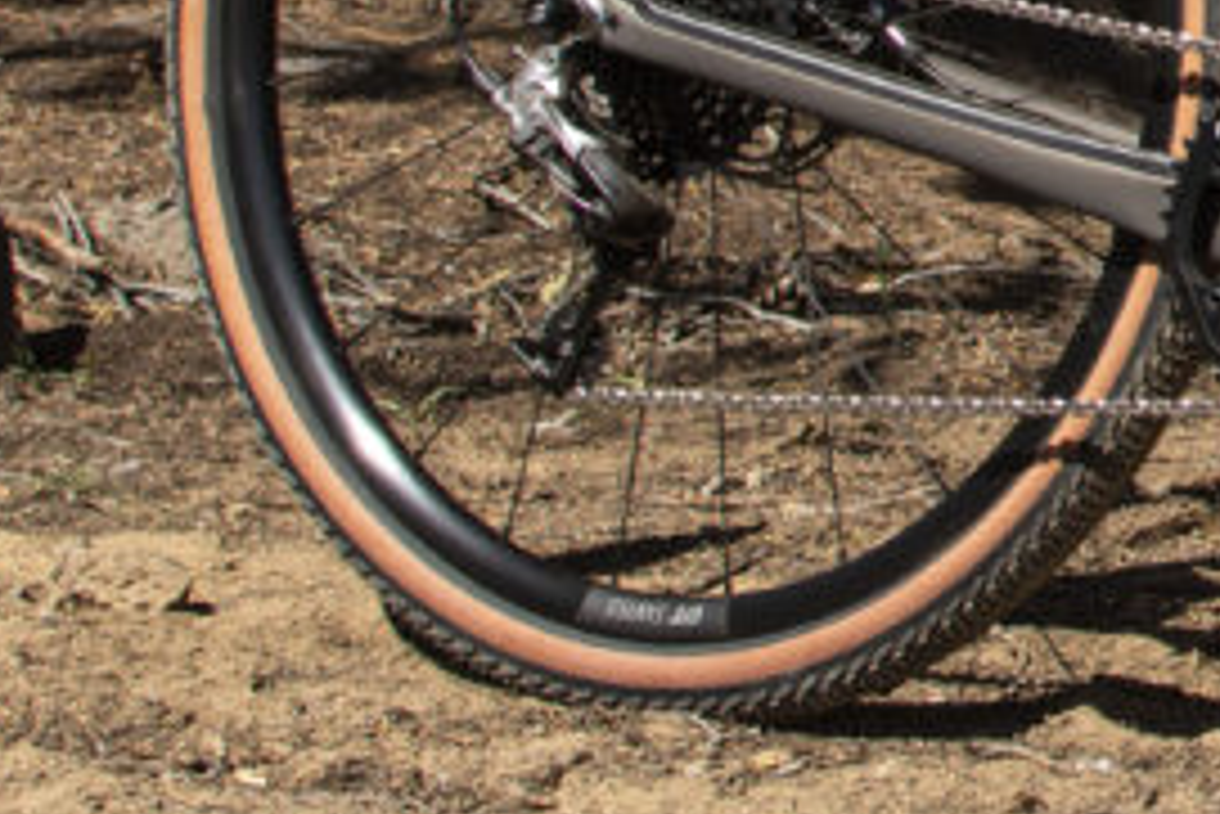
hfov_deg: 8.7
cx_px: 1913
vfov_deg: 5.9
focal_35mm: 230
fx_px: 7798
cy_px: -337
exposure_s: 1/320
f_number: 6.3
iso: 80
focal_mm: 35
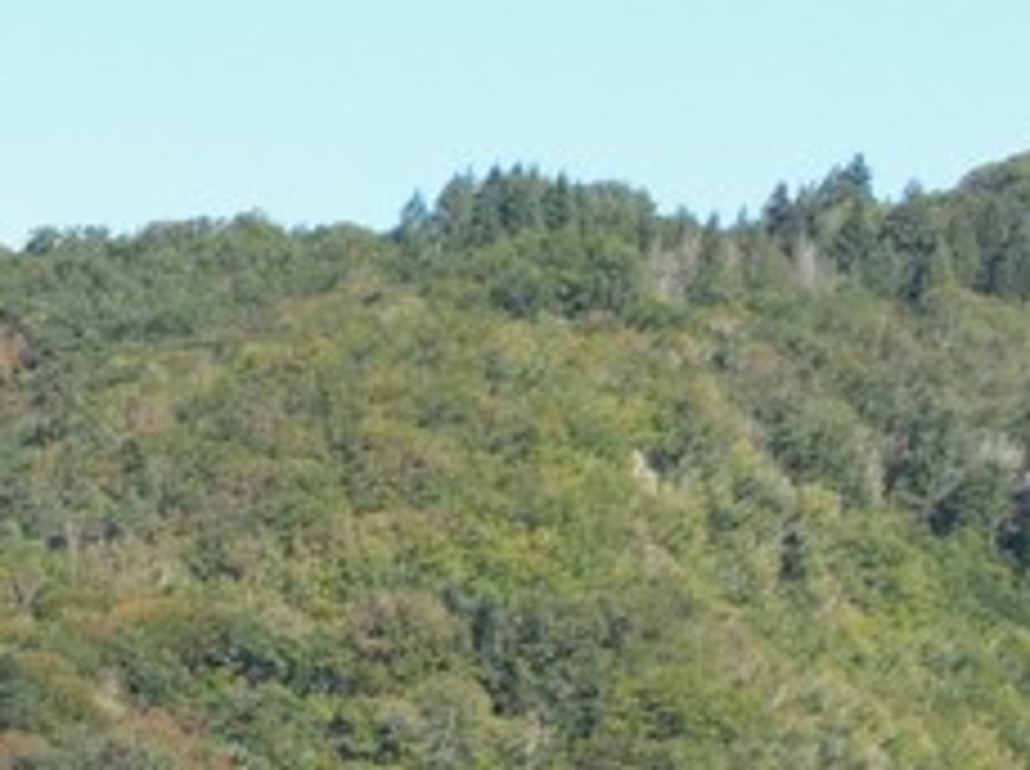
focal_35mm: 168
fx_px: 4991
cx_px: -1466
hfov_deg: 10.2
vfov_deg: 7.6
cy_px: 2346
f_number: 1.7
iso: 200
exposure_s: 1/2000
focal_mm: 6.72
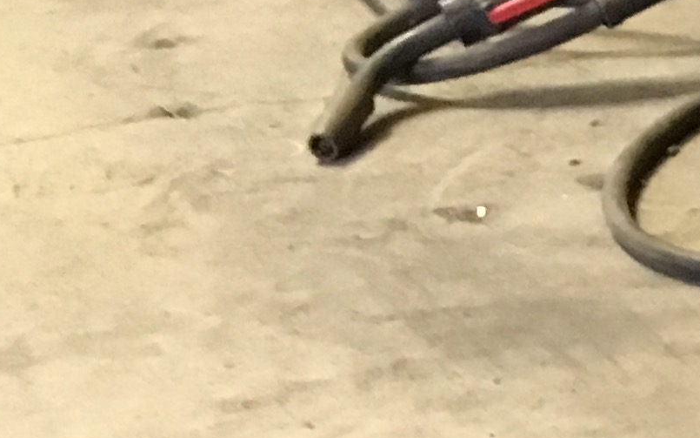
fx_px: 2938
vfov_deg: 7.6
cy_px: 1223
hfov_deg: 11.4
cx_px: 1659
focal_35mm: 154
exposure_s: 1/20
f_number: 2.2
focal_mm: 4.15
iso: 200
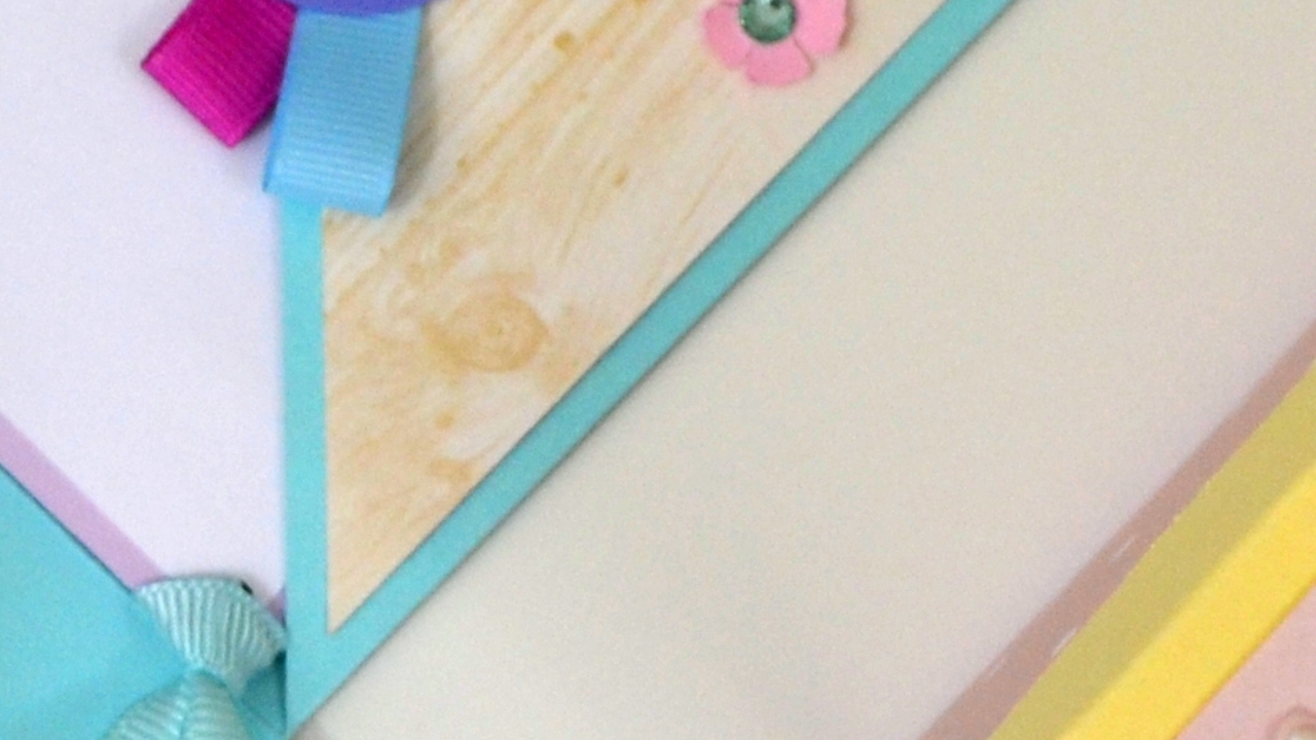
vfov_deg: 8.8
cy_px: 793
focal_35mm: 137
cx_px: 317
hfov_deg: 15.6
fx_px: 4781
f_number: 5.6
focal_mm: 18
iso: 400
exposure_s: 1/100
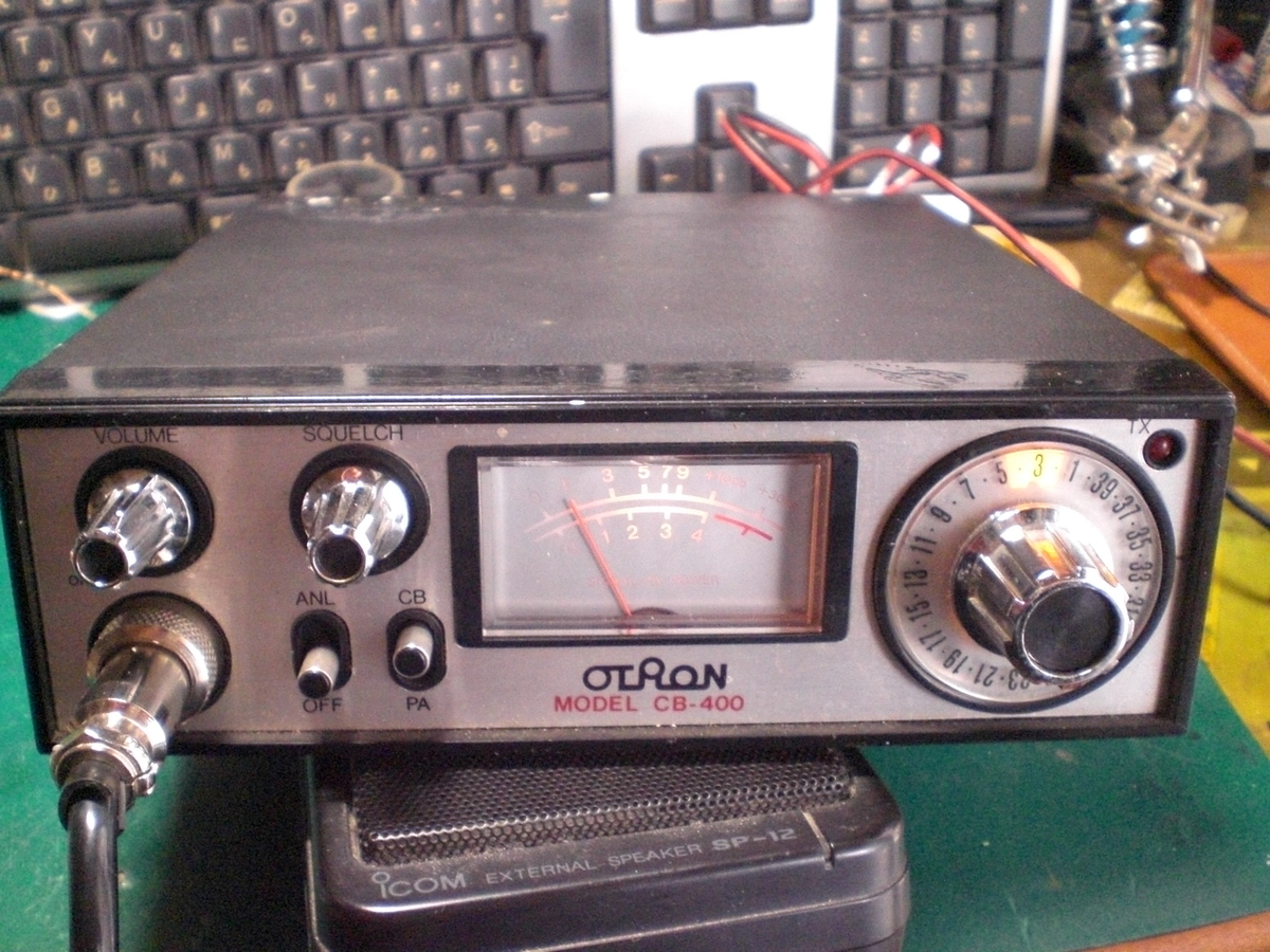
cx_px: 635
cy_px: 476
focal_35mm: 38
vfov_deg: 37.7
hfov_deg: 49.0
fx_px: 1394
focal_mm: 6.3
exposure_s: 1/40
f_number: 3.1
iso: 800
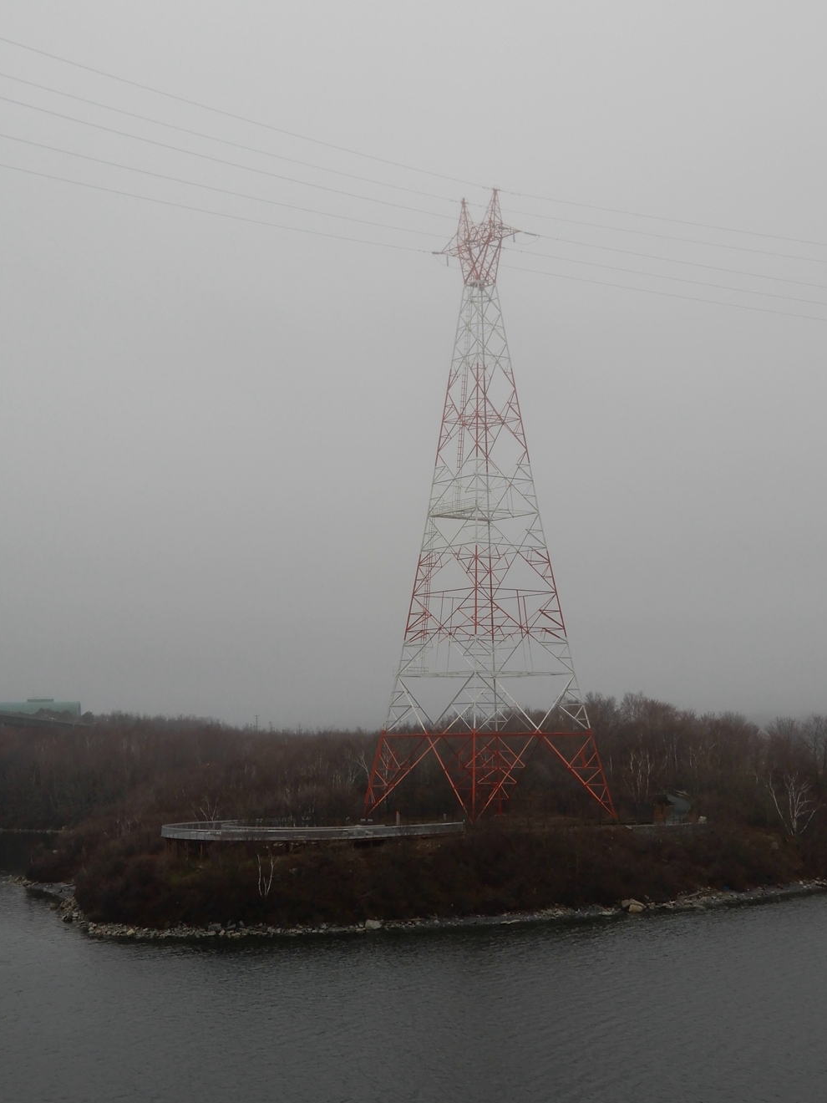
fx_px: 1688
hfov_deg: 27.5
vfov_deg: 36.2
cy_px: 508
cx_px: 401
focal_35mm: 53
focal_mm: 8
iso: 80
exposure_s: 1/200
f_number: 4
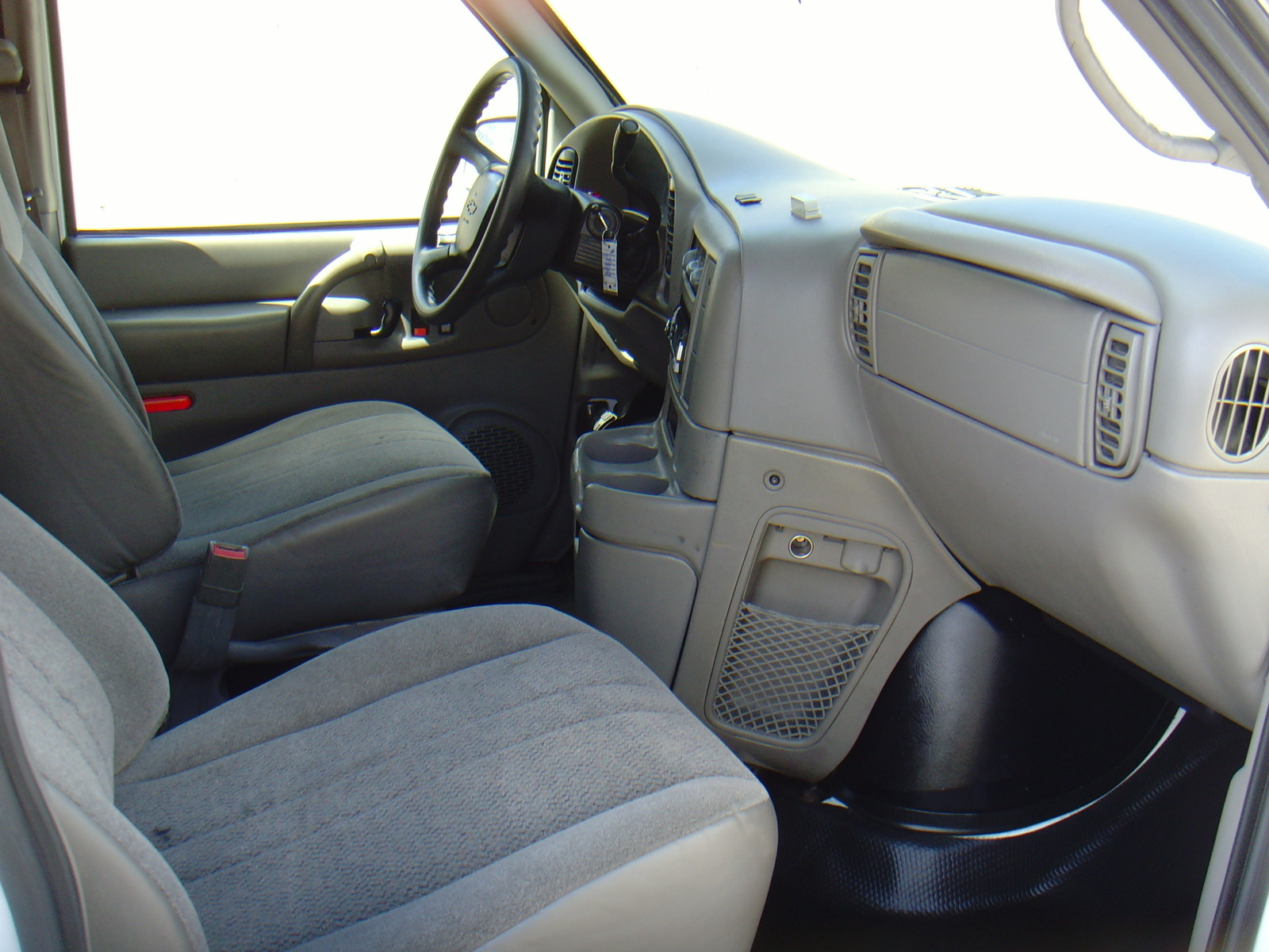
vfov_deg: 36.8
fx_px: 1430
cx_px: 634
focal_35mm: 39
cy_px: 476
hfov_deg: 47.9
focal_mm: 6.6
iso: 100
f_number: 3.5
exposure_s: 1/90
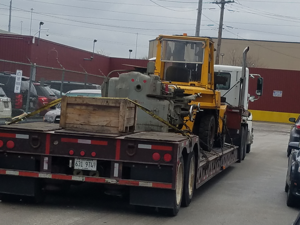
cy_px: 112
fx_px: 225
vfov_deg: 53.1
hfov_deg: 67.3
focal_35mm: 26
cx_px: 150
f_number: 1.7
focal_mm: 4.2
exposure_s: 1/3000
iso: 50
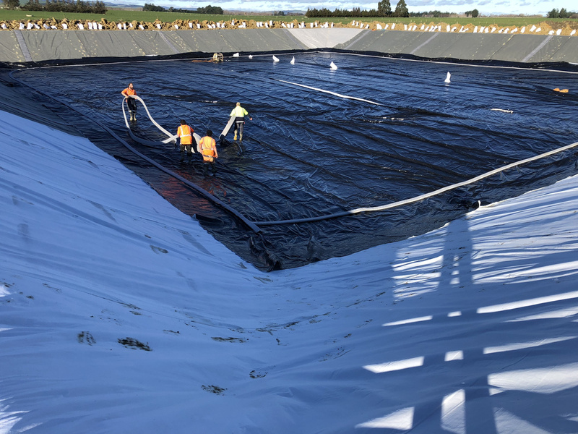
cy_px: 217
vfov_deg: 49.7
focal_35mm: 28
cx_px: 289
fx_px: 468
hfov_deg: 63.4
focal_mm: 3.99
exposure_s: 1/1043
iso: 20
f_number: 1.8
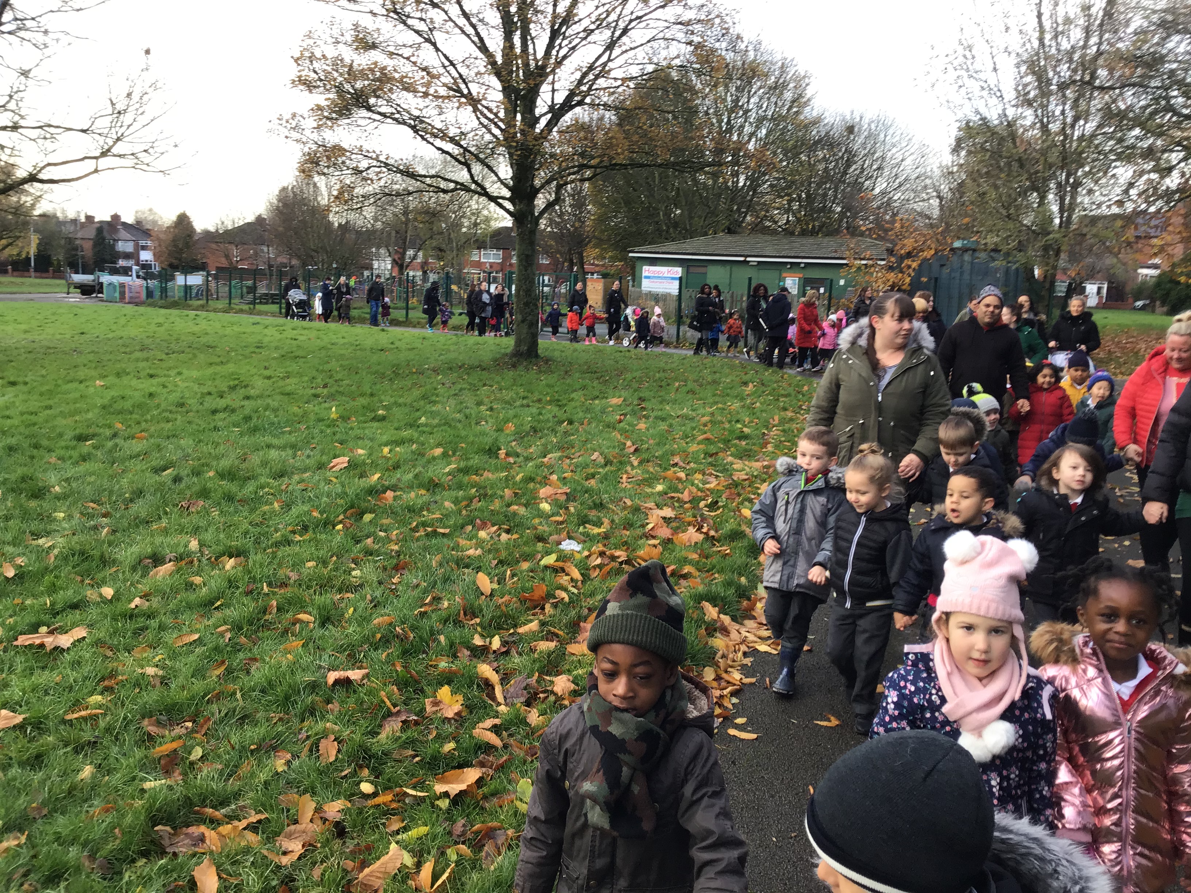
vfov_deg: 45.4
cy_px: 446
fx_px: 1067
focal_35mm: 31
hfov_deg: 58.4
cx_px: 596
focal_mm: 3.3
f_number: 2.4
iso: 32
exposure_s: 1/100
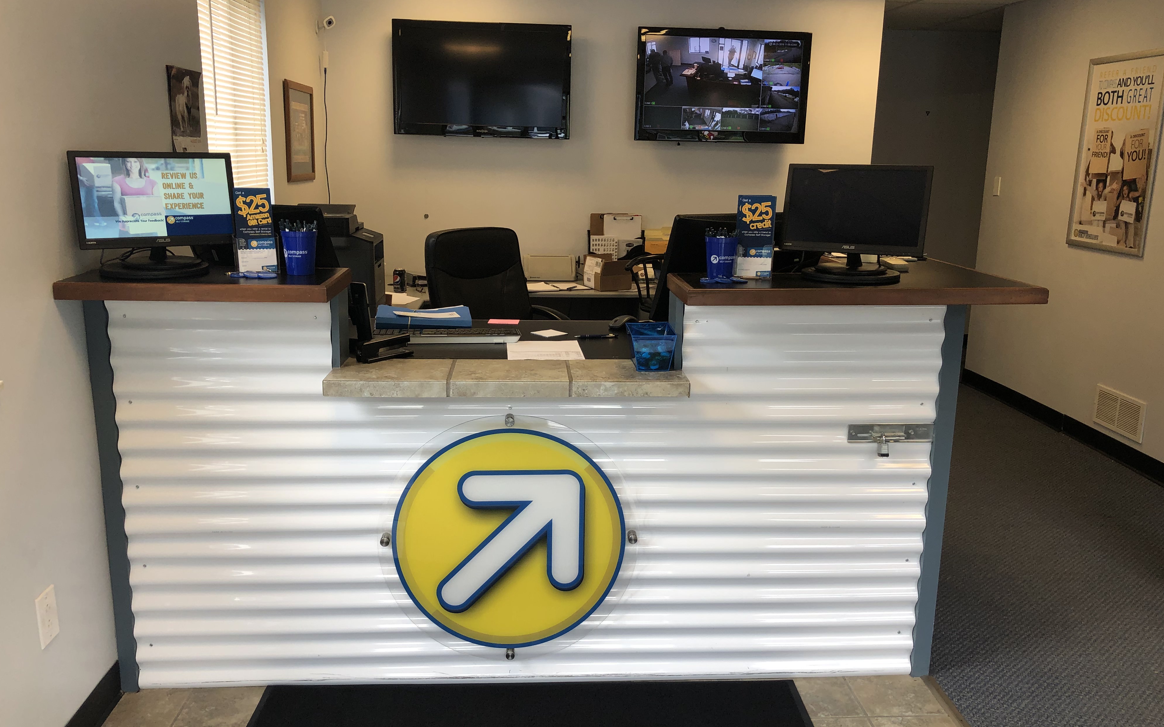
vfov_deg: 41.8
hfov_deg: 62.9
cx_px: 584
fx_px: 952
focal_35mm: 30
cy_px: 380
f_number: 1.8
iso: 50
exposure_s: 1/120
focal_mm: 3.99
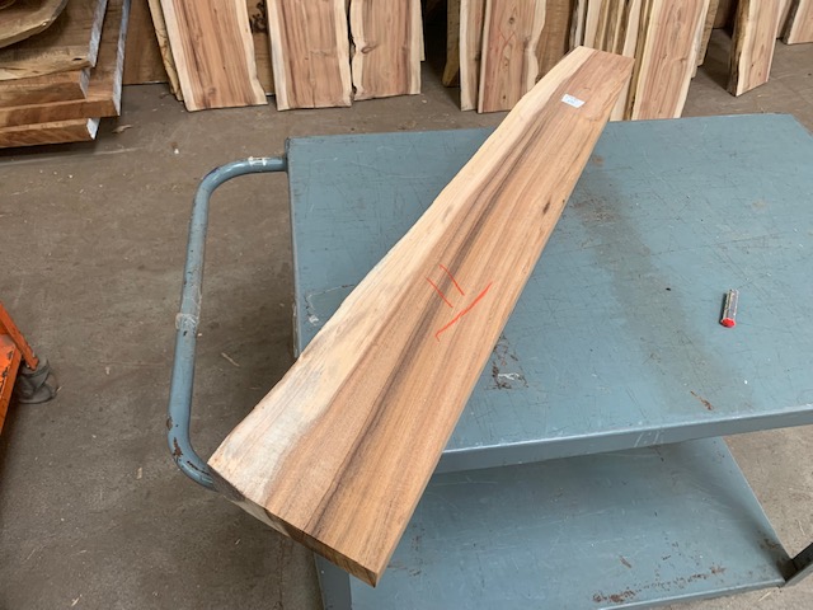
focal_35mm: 26
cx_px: 406
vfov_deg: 53.1
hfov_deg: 67.3
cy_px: 305
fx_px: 611
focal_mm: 4.25
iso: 125
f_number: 1.8
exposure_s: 1/60
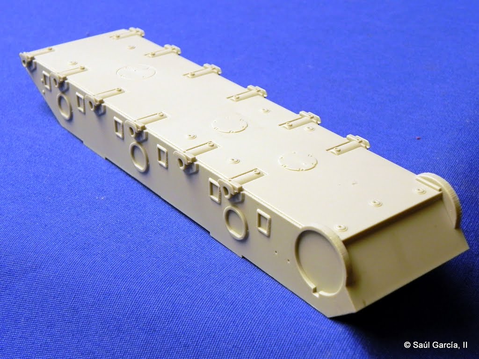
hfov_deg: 33.2
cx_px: 240
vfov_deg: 25.2
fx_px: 803
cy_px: 180
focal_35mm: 58
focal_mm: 10.3
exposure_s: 1/30
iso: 278
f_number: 3.5
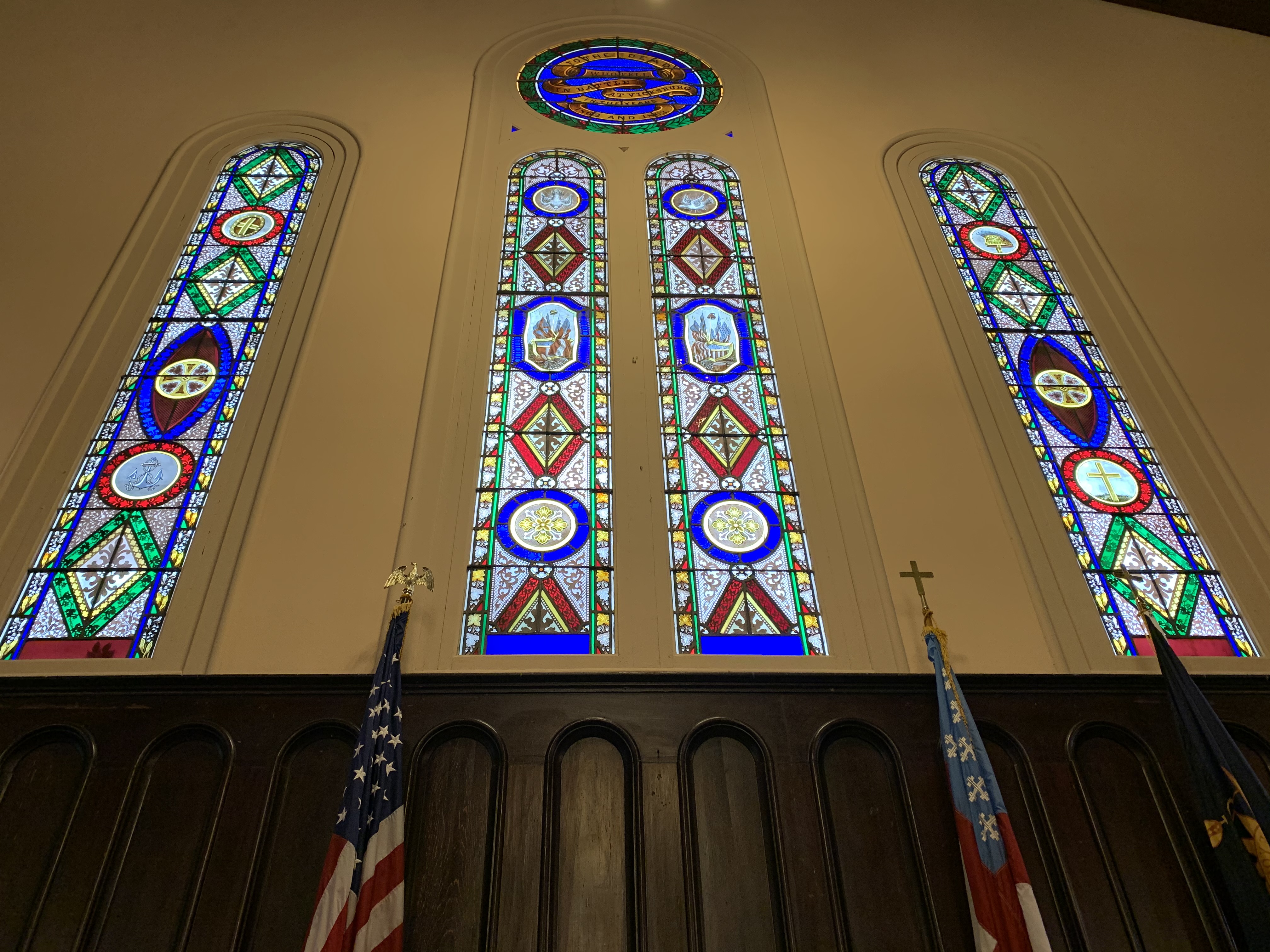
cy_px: 476
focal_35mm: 26
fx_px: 954
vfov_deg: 53.1
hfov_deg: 67.3
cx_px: 635
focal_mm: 4.25
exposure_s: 1/60
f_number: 1.8
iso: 125
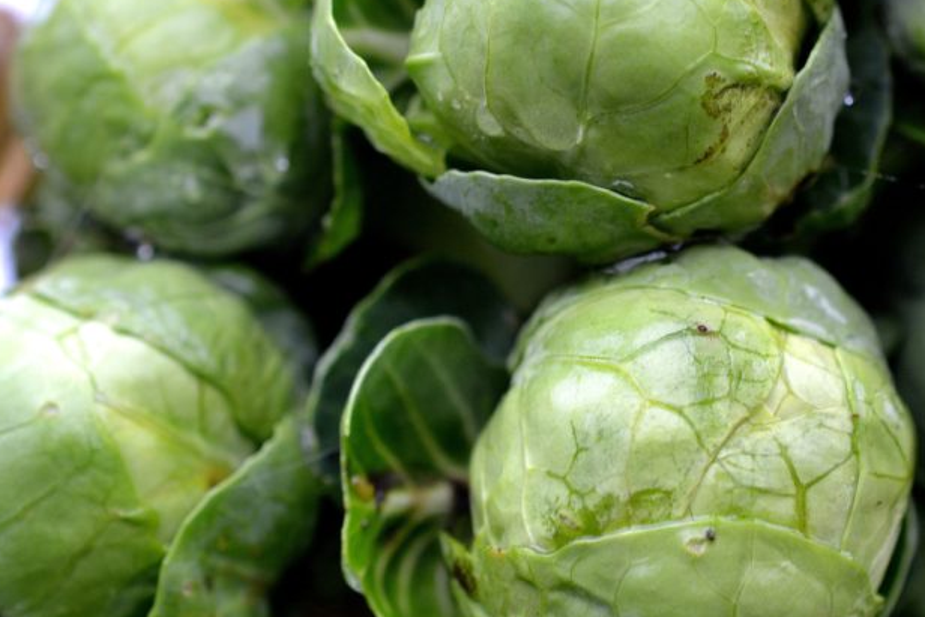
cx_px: 613
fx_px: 2364
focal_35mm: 92
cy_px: 285
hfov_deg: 22.1
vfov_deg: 14.9
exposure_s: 1/100
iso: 400
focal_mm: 40
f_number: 5
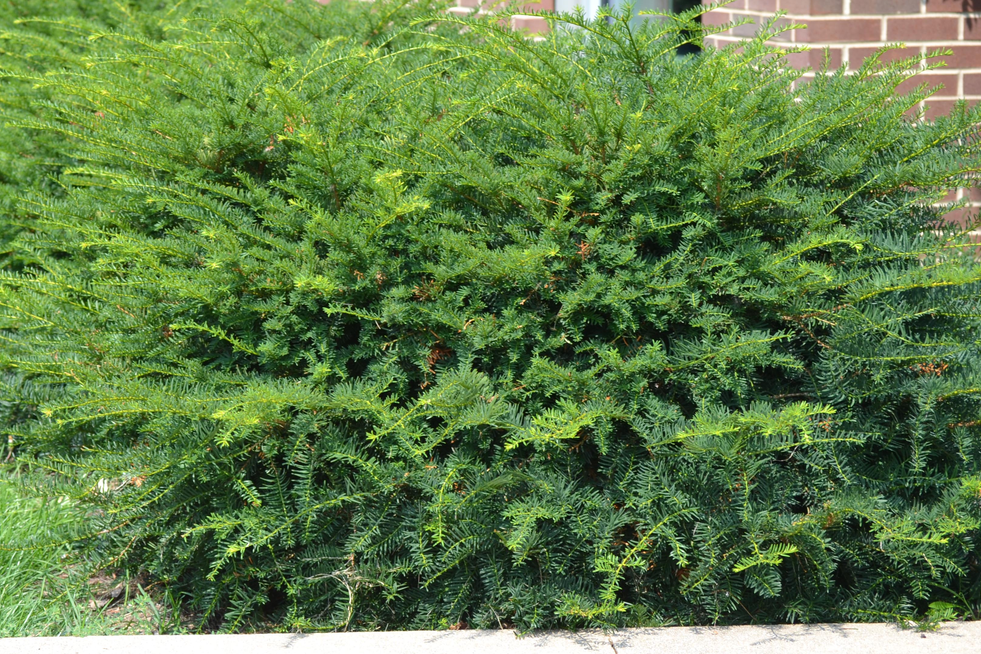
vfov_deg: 9.7
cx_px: 316
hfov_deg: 14.5
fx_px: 3842
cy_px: 219
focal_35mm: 141
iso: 100
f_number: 6.3
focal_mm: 66
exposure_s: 1/160
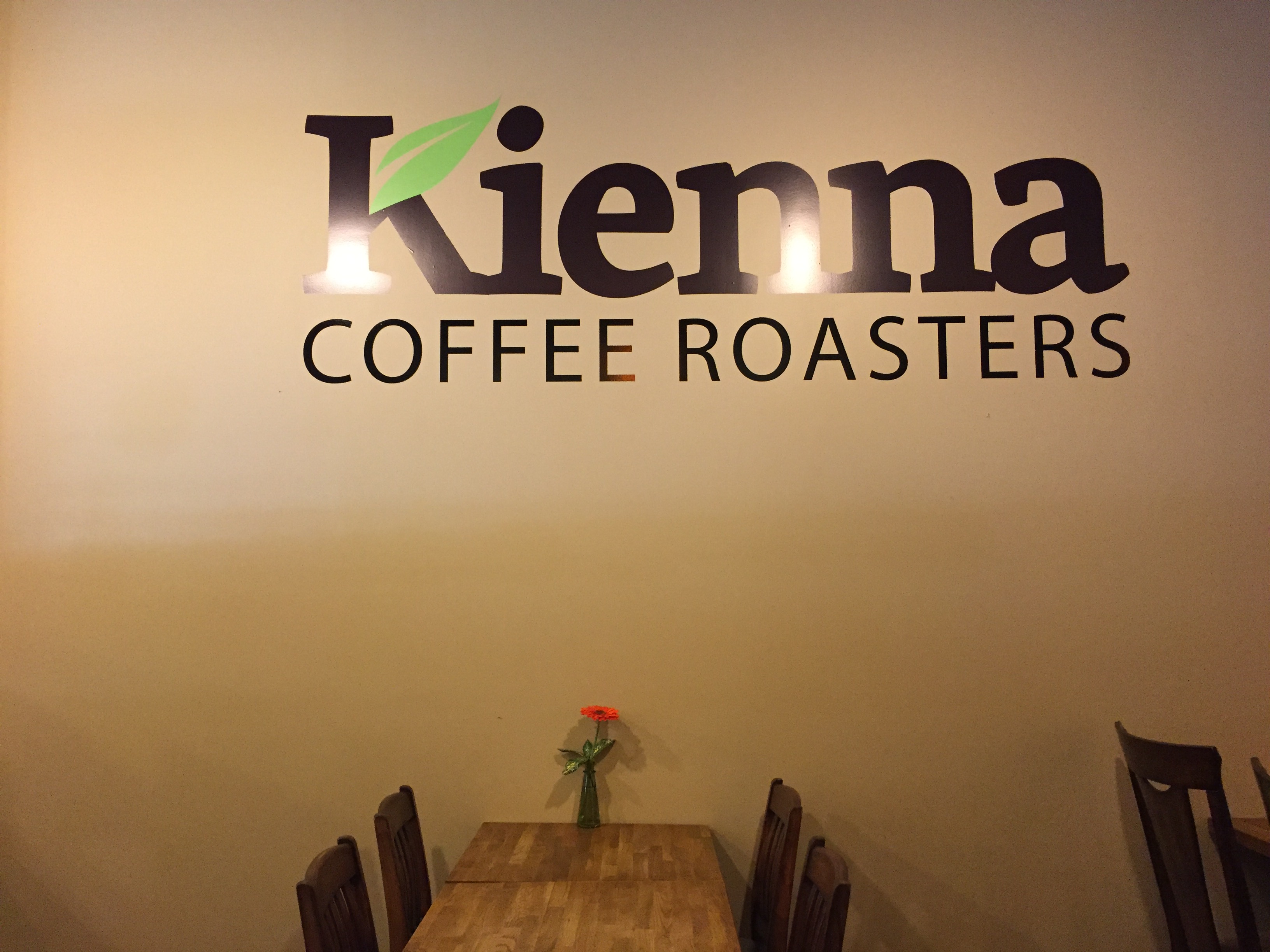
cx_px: 635
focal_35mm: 29
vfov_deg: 48.2
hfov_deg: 61.7
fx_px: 1064
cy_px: 476
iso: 250
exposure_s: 1/30
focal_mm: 4.15
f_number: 2.2
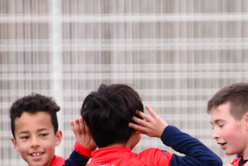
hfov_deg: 1.8
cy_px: 281
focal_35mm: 1124
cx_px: 162
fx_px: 7746
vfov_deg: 1.2
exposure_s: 1/500
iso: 800
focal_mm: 300
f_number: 5.6
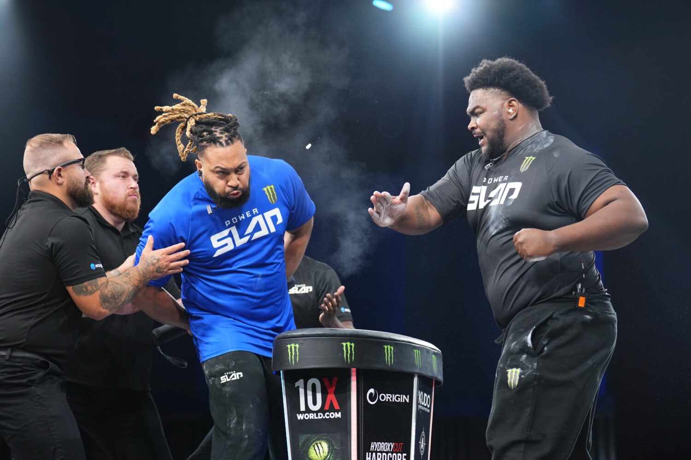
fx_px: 1708
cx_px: 346
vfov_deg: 15.4
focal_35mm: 89
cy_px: 230
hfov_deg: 22.9
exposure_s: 1/2500
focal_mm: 89
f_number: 2.8
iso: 2000
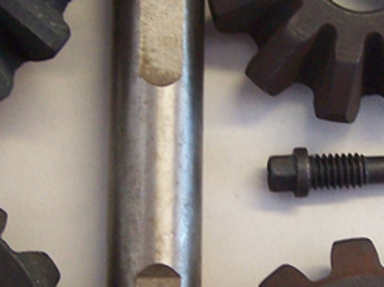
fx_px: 1364
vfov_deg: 12.0
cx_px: 258
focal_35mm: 123
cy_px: 169
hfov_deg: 16.0
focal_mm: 6.3
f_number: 2.8
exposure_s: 1/20
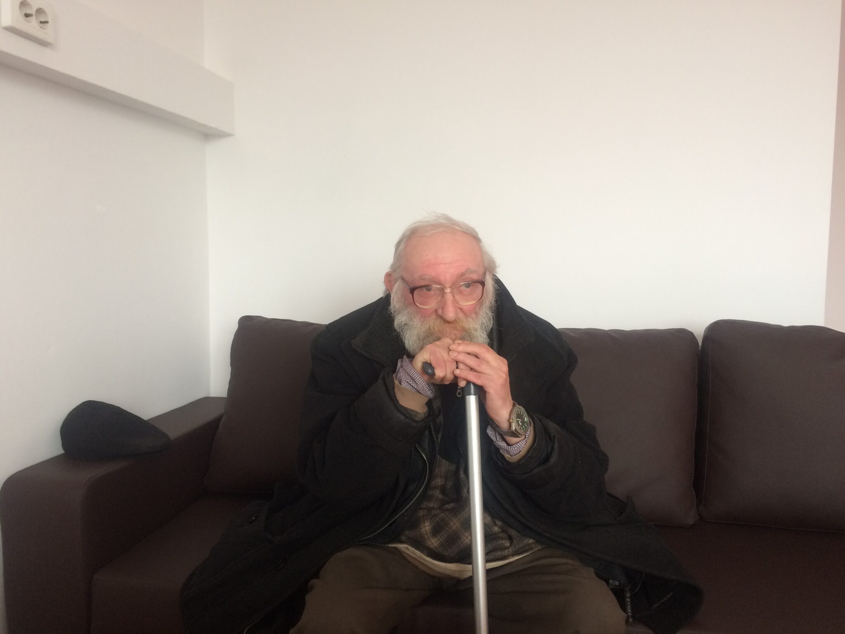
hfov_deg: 61.7
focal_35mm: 29
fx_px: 708
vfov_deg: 48.2
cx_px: 422
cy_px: 317
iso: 100
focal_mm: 4.15
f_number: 2.2
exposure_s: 1/33
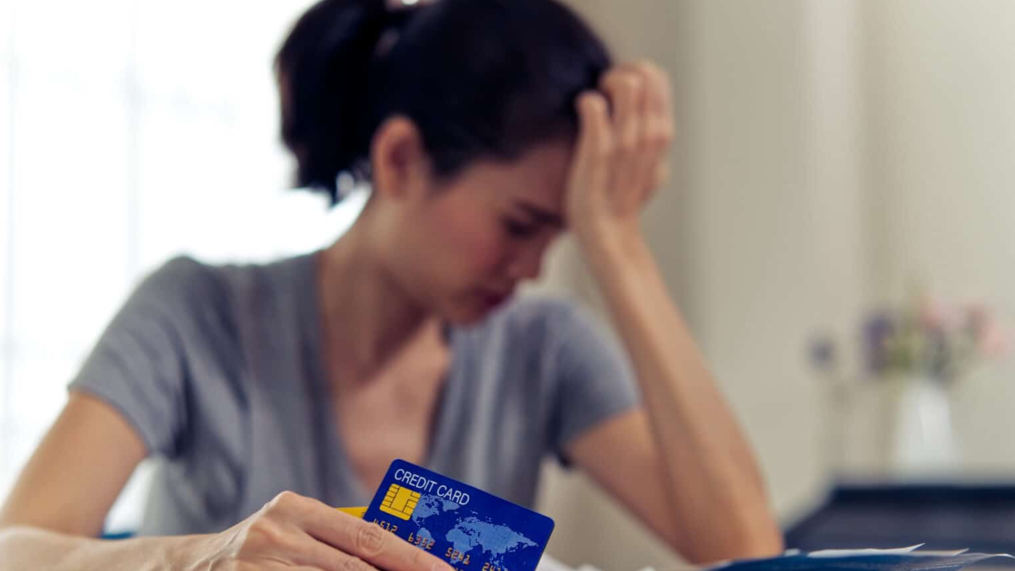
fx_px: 1561
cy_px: 318
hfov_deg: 36.0
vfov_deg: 20.7
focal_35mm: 58
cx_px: 506
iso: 400
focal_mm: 55
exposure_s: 1/200
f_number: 2.2
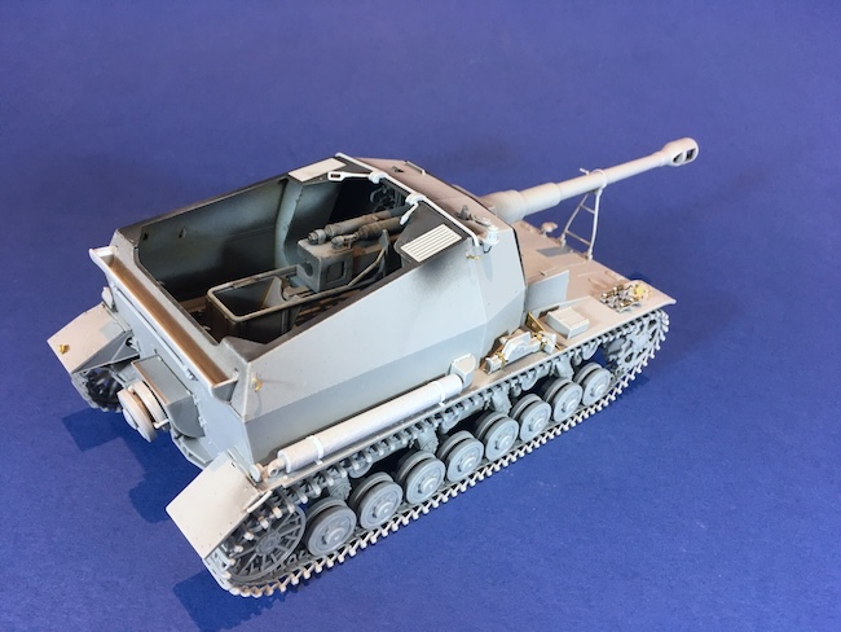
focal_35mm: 29
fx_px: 705
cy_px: 316
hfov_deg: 61.6
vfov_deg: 48.3
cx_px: 420
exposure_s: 1/33
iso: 50
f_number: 2.2
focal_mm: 4.15
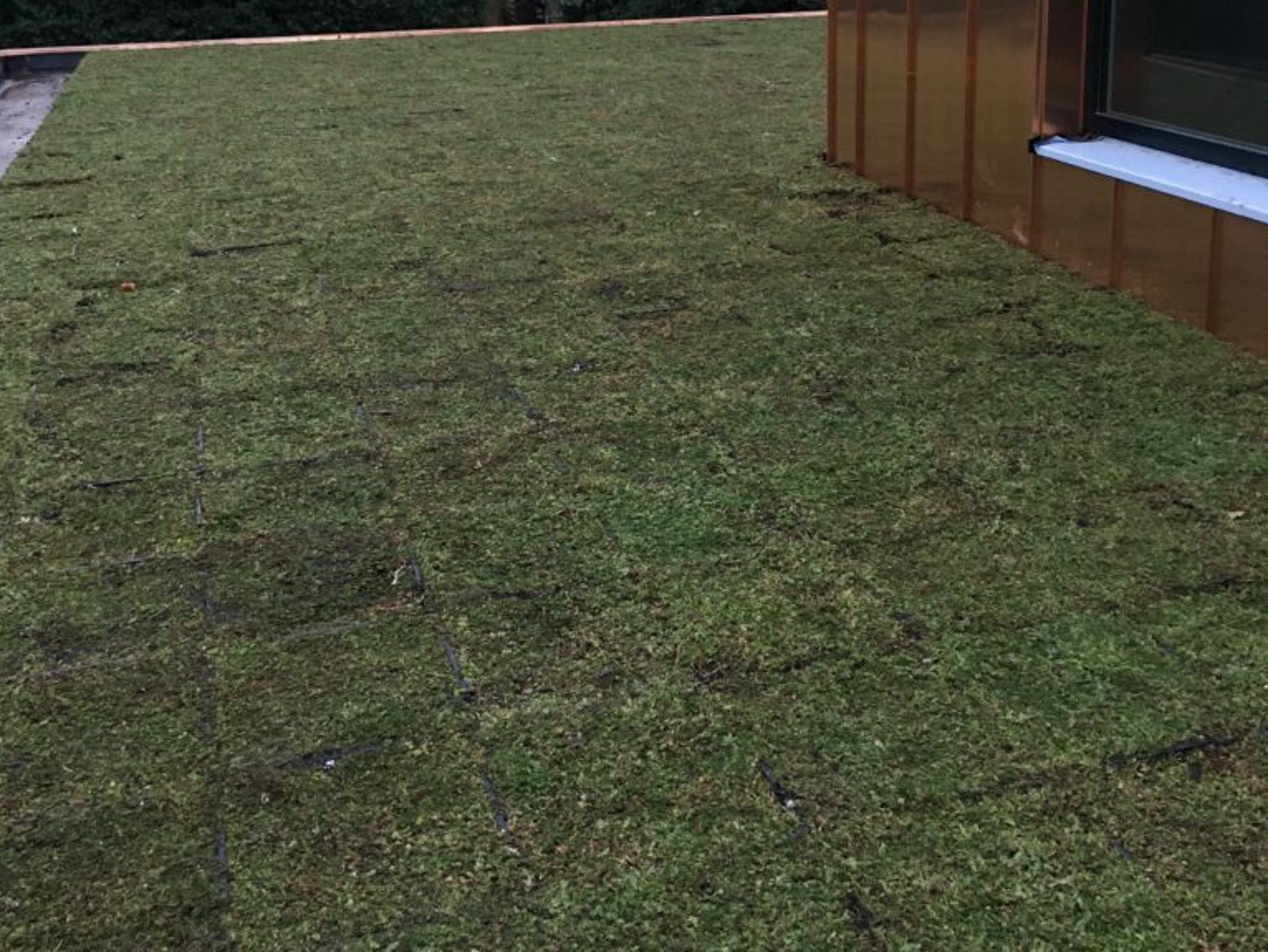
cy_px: 175
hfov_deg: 47.8
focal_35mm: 39
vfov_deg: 35.5
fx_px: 1429
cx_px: 632
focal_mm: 4.15
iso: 160
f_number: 2.2
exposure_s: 1/33
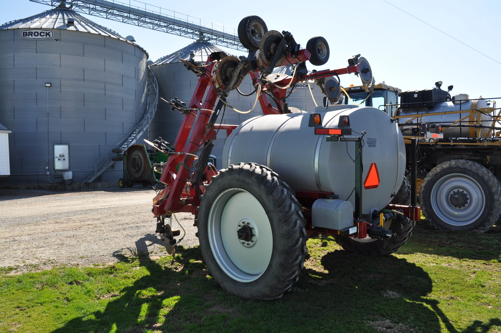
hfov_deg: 62.0
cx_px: 250
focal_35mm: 30
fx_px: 417
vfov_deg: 43.5
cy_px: 166
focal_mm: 20
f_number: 9
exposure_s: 1/320
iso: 200
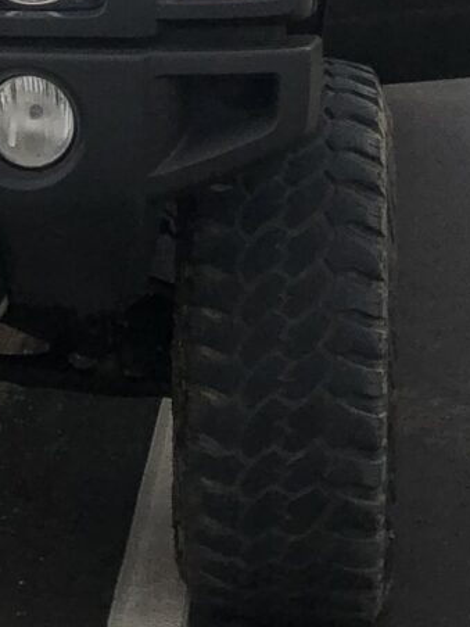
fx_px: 2299
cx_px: -155
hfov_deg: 11.4
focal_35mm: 127
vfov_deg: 14.1
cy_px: -416
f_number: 1.8
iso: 20
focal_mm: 4
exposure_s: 1/3436
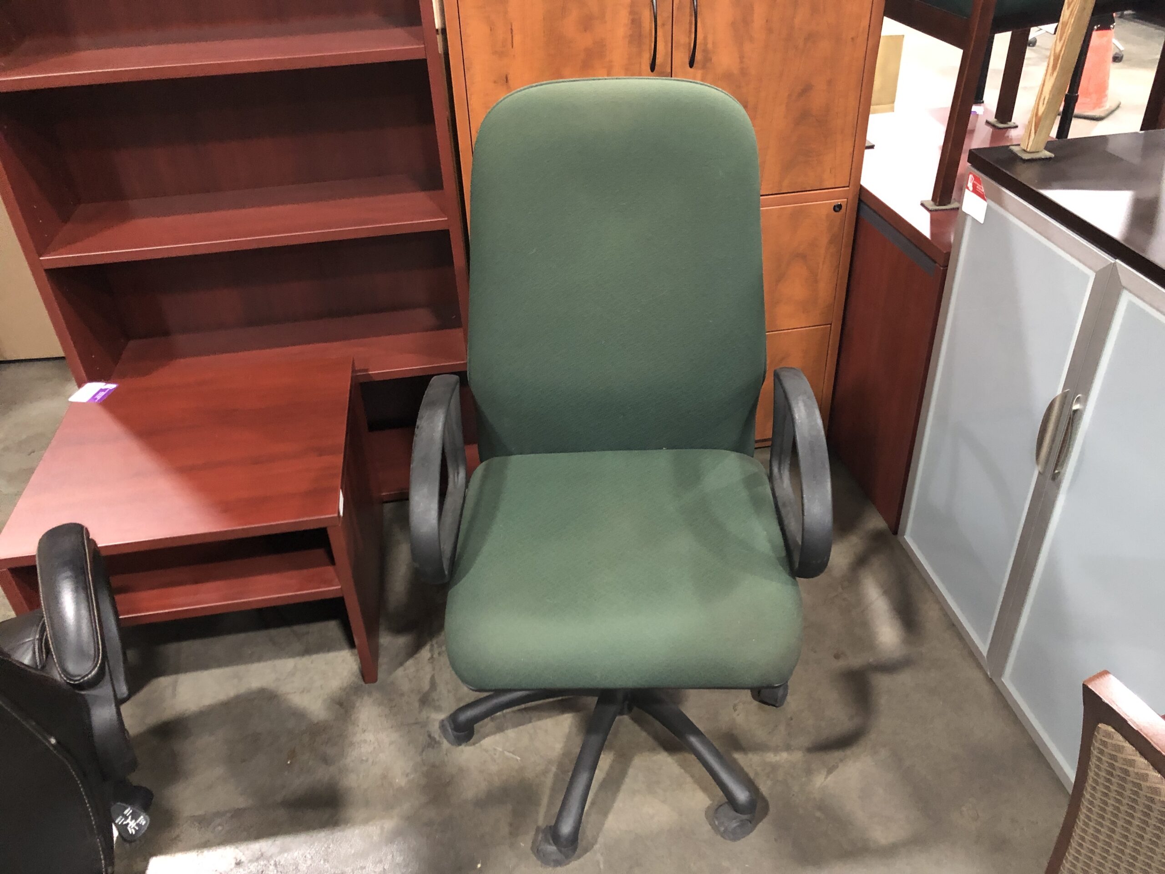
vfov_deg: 49.7
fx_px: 942
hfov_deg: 63.4
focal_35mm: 28
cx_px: 582
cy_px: 437
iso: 100
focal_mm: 4
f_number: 1.8
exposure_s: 1/4
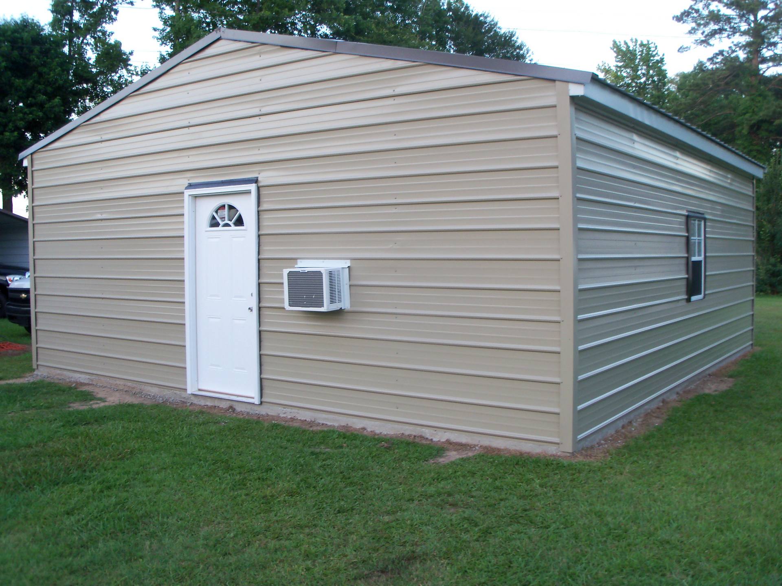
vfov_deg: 40.7
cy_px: 293
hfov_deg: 52.6
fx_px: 791
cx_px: 391
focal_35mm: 35
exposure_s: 1/30
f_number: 3
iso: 64
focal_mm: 6.3
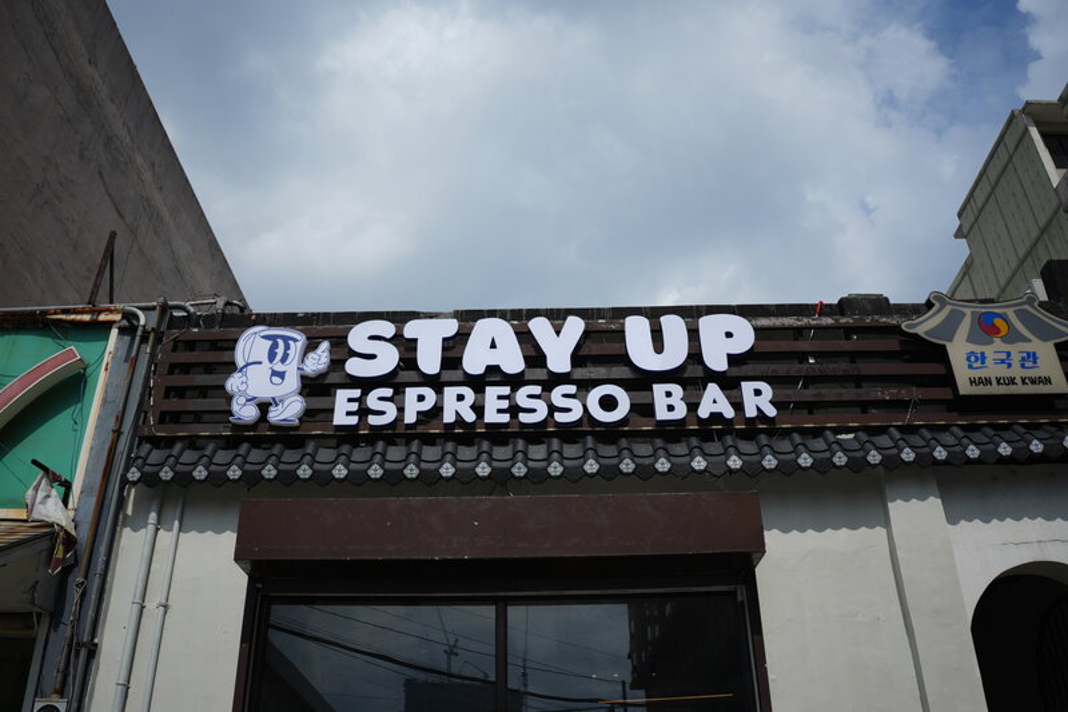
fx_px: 890
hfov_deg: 61.9
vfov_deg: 43.6
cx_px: 534
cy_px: 356
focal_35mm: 30
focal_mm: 20
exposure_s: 1/4000
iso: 64
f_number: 2.8
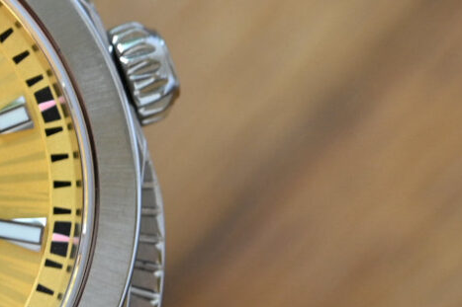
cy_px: 192
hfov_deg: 7.7
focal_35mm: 263
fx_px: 3374
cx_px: -191
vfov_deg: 5.2
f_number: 5.6
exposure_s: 1/15
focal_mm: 60
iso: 400
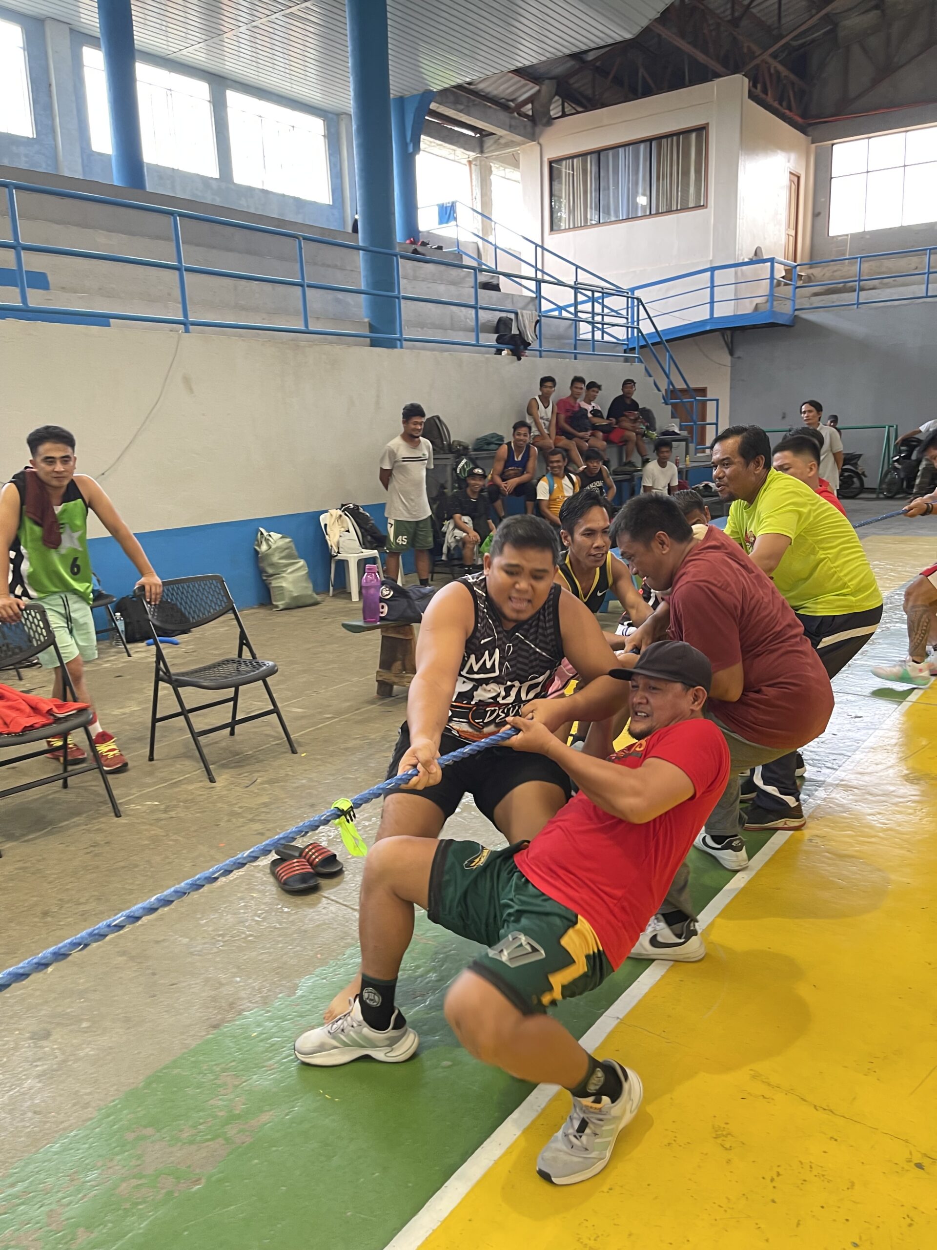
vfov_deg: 67.3
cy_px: 625
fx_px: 938
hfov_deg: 53.1
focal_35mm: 26
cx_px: 468
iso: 100
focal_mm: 5.1
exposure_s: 1/60
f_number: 1.6
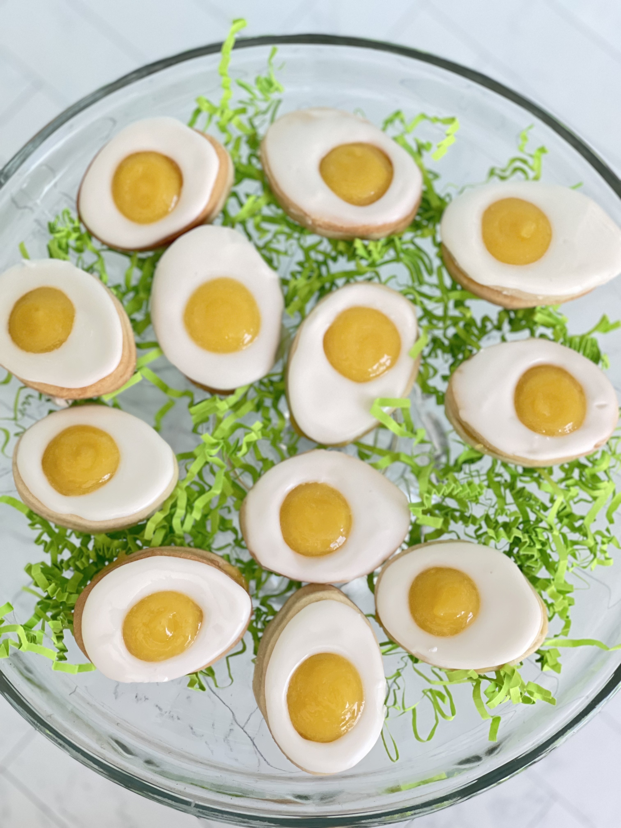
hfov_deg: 22.9
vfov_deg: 30.3
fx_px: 1531
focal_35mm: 64
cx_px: 310
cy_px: 414
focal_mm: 7.5
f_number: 2.2
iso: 250
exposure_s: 1/121
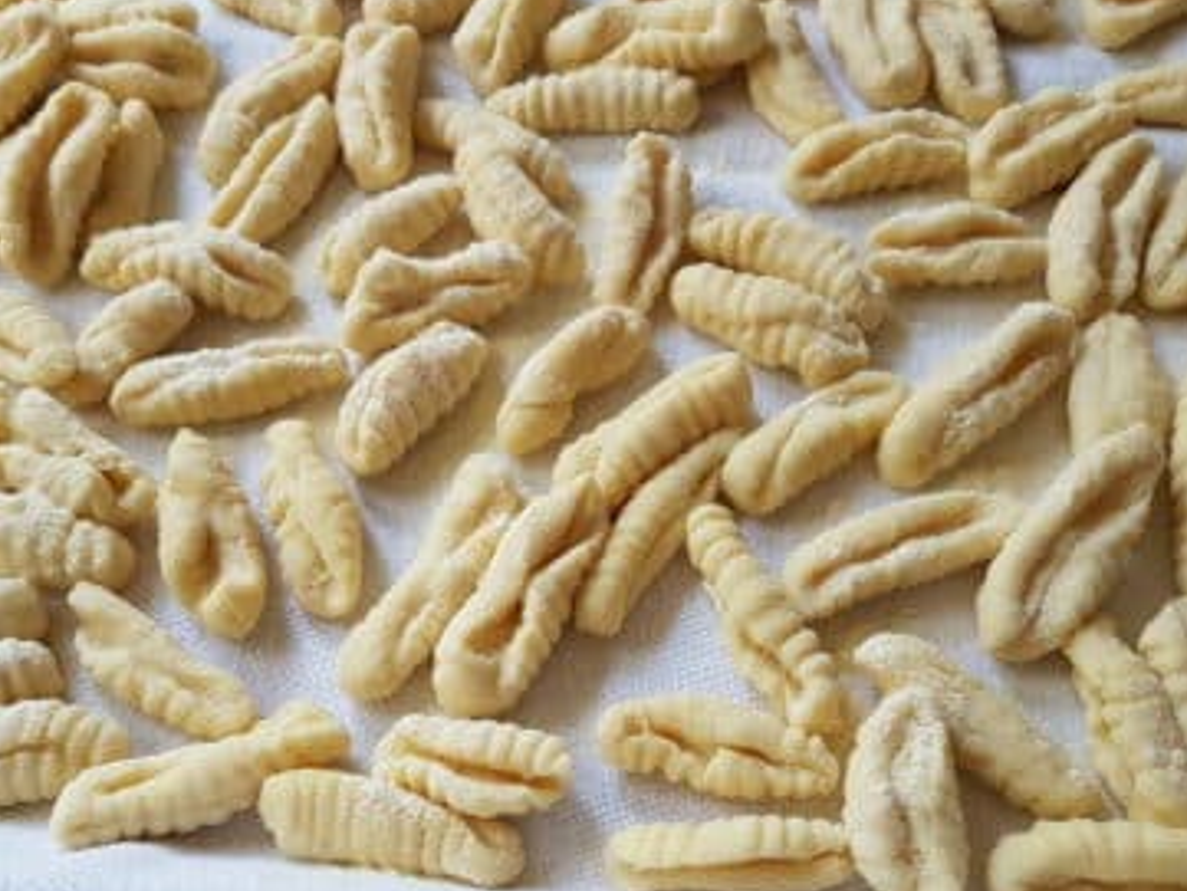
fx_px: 1235
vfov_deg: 39.2
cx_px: 556
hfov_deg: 51.3
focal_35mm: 36
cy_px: 597
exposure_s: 1/25
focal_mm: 4.2
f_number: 1.7
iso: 160
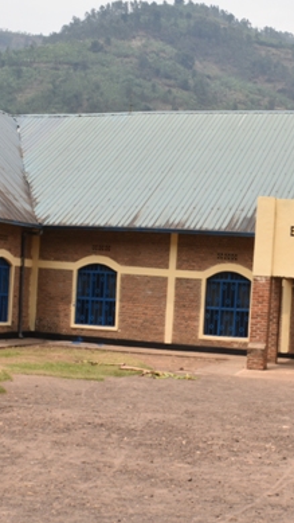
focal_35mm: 71
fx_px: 983
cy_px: 326
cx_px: 188
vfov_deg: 29.6
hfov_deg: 17.0
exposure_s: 1/250
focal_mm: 22
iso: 200
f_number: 8
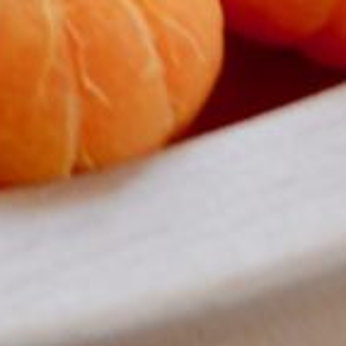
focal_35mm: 302
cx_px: -607
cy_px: -755
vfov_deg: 5.4
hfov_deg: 5.5
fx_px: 3415
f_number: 5
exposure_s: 1/100
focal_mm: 22
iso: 400
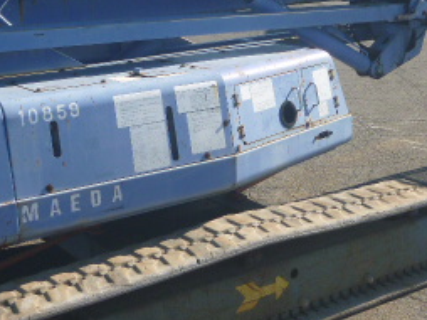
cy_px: 45
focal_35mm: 63
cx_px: 235
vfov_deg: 22.8
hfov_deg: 30.7
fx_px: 776
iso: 100
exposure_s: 1/500
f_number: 3.9
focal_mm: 4.5
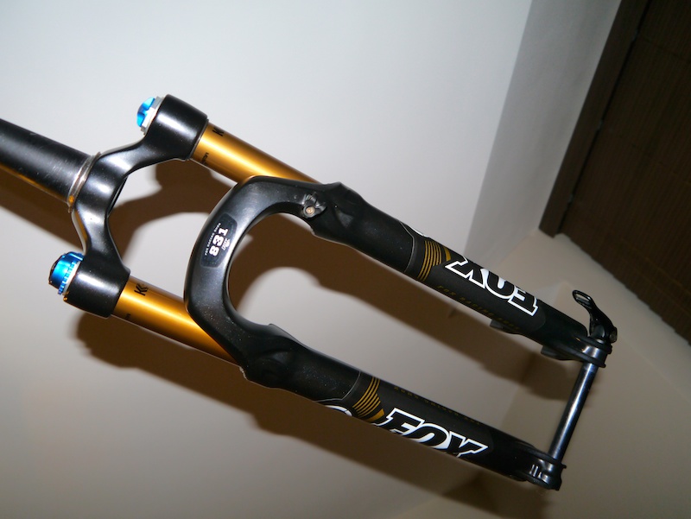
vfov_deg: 46.8
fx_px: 599
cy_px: 260
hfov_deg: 59.9
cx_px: 346
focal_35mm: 30
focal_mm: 15
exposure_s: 1/60
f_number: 3.6
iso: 160
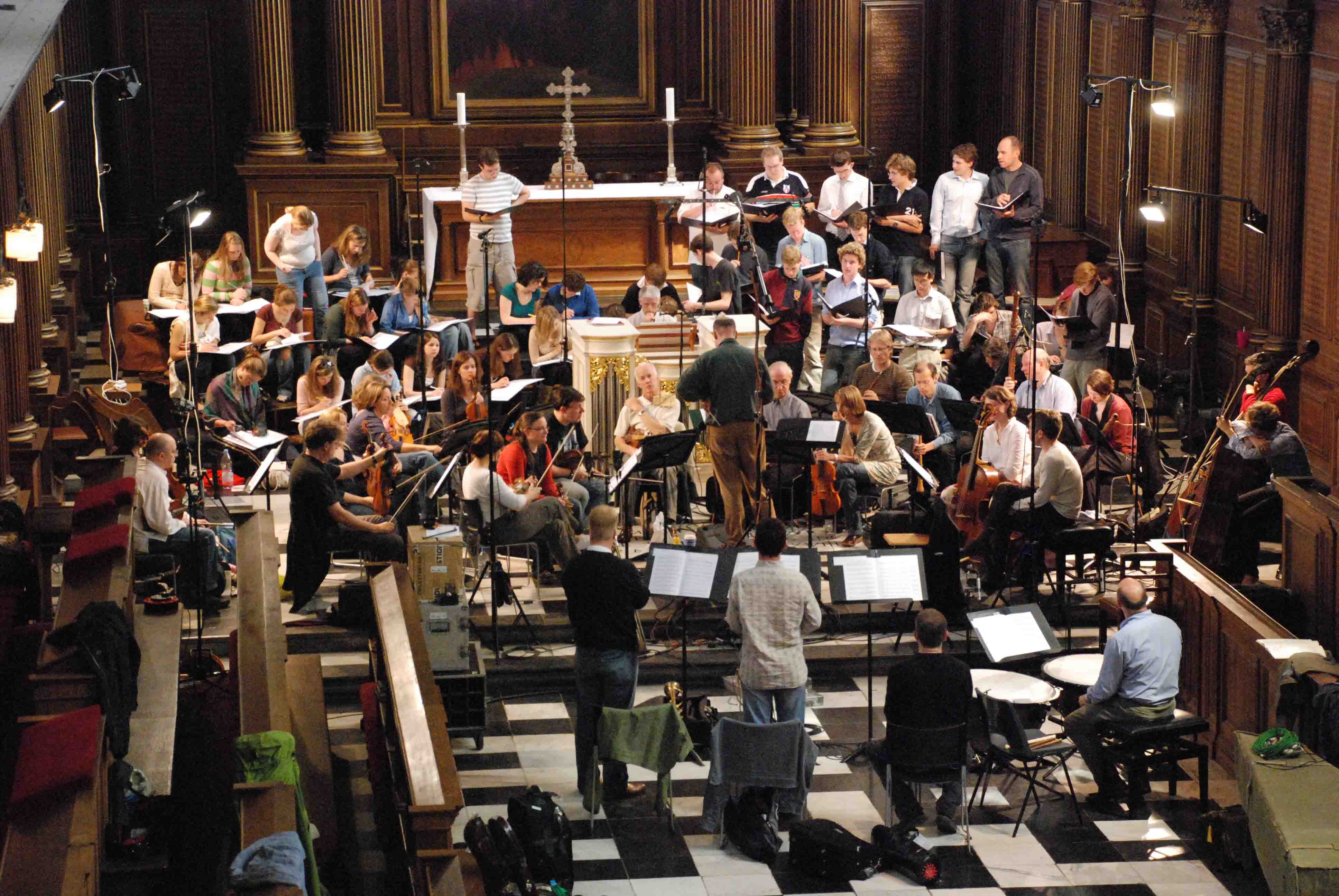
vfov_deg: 13.9
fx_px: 3687
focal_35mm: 99
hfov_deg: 20.6
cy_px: 448
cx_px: 670
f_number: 5.3
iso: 3200
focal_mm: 66
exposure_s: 1/60
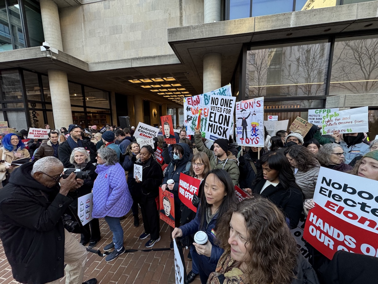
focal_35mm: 14
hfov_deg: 102.1
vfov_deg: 85.7
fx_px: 153
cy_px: 142
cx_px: 189
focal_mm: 2.22
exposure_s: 1/99
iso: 50
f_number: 2.2
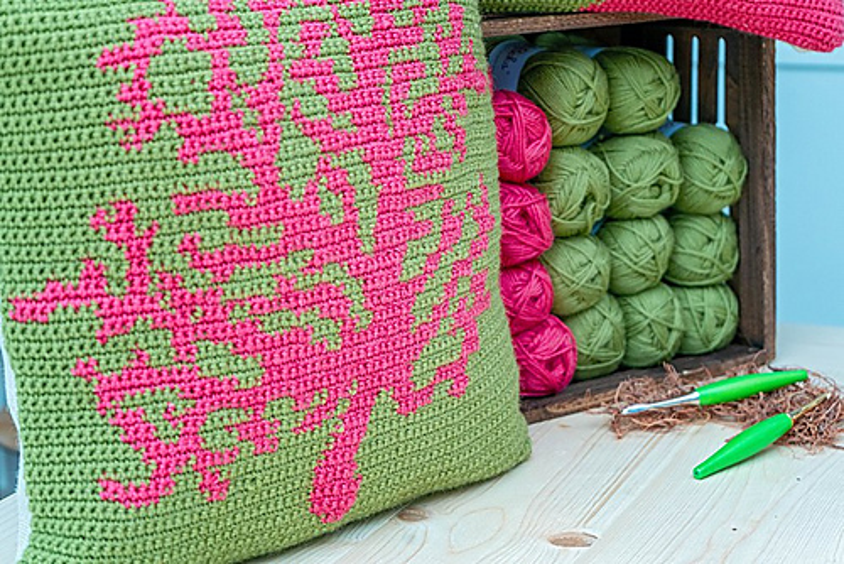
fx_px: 1642
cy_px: 282
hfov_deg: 28.8
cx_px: 422
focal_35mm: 70
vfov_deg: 19.5
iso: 640
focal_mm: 70
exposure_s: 1/125
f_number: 5.6
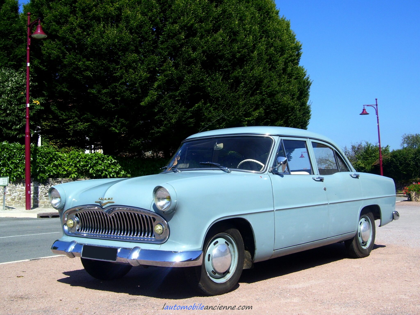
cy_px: 158
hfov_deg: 41.2
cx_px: 210
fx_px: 558
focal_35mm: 46
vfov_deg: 31.5
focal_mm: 7.6
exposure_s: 1/500
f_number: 5.6
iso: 80
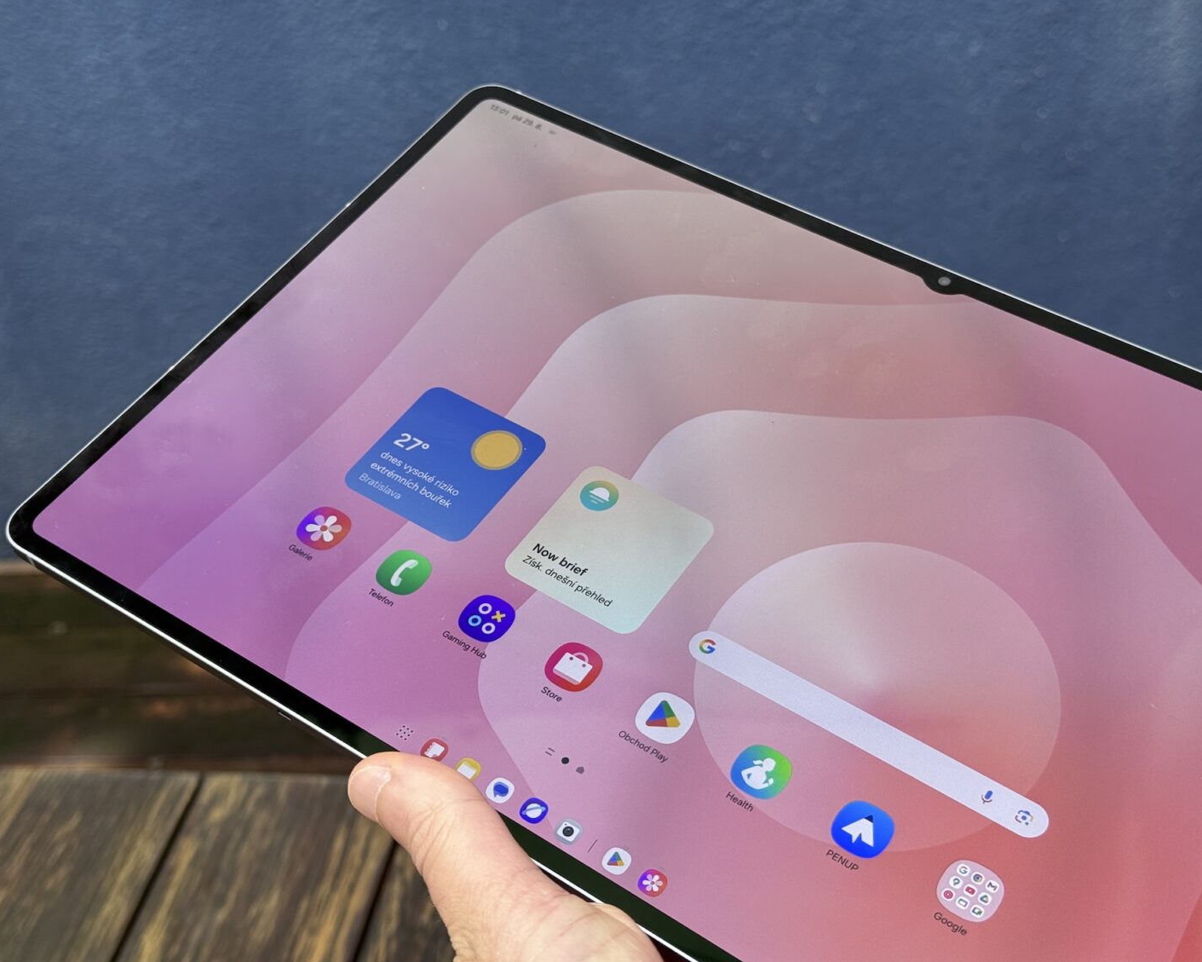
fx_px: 1814
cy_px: 472
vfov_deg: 29.7
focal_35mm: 51
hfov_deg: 36.6
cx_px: 624
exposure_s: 1/420
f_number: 1.78
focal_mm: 6.76
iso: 64
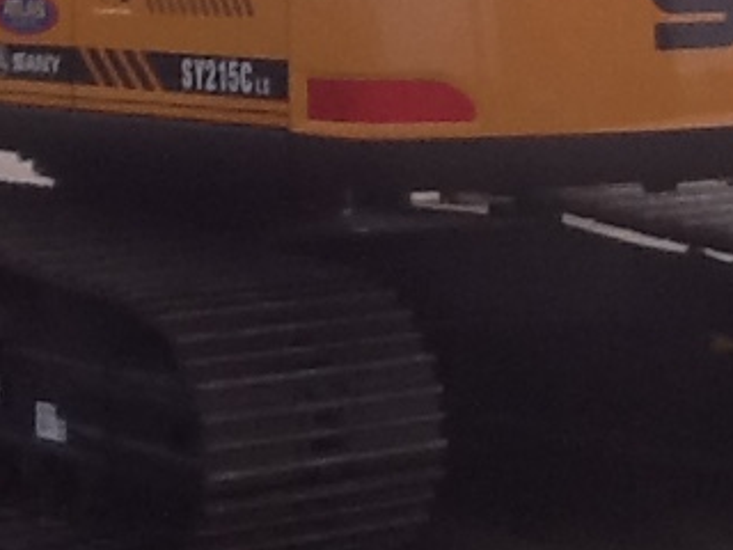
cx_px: 252
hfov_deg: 14.9
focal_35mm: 132
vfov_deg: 11.1
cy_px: -53
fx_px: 2795
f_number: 2.4
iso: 40
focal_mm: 2.03
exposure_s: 1/1115
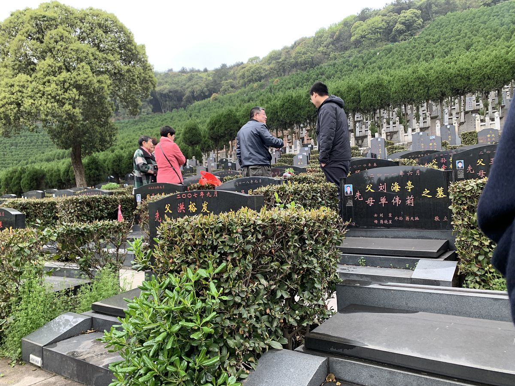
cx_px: 258
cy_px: 193
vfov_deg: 53.1
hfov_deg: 67.3
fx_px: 387
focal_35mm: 26
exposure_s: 1/121
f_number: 1.8
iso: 25
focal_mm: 4.25
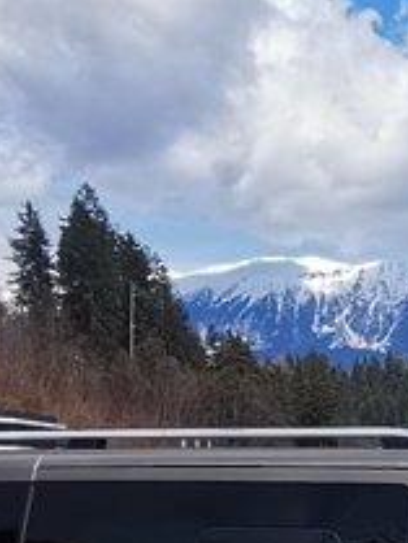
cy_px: 668
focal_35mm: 92
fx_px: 1444
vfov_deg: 19.9
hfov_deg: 14.1
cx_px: 756
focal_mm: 2.35
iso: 50
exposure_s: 1/1163
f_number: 2.2
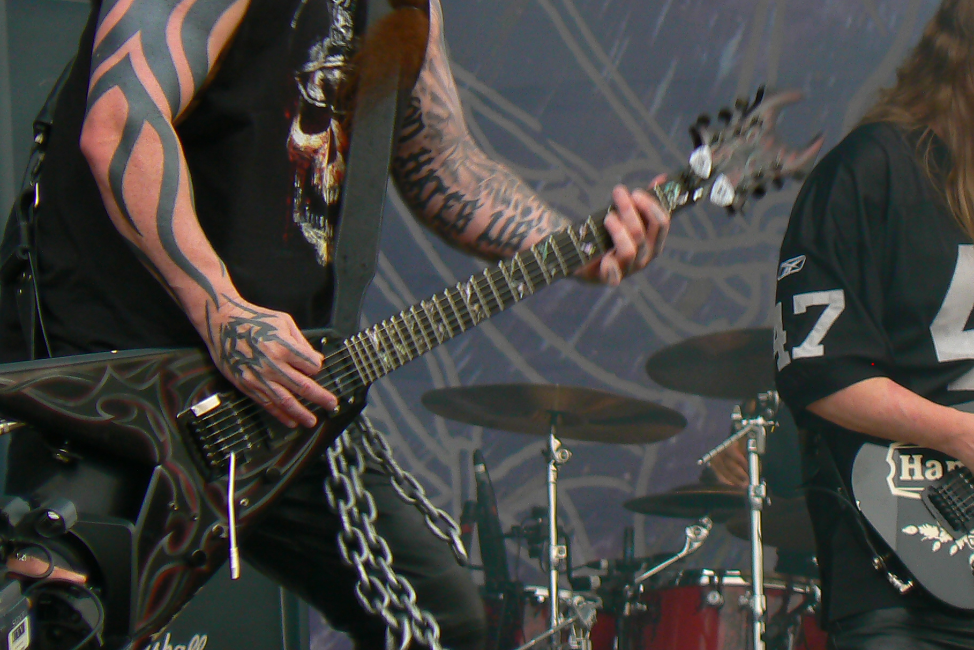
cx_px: 707
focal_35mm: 501
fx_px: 13554
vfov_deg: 2.7
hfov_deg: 4.1
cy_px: 130
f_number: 4
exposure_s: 1/125
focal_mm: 51.8
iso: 80
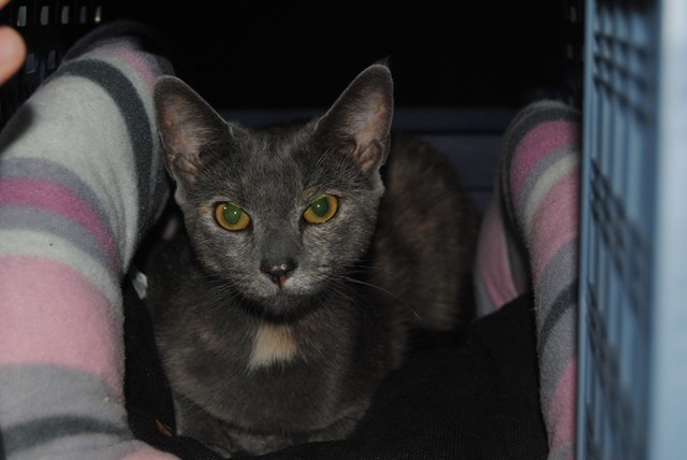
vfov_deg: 19.0
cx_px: 344
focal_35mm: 72
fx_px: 1375
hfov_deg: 28.0
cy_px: 230
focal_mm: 48
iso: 200
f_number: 5.3
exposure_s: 1/60
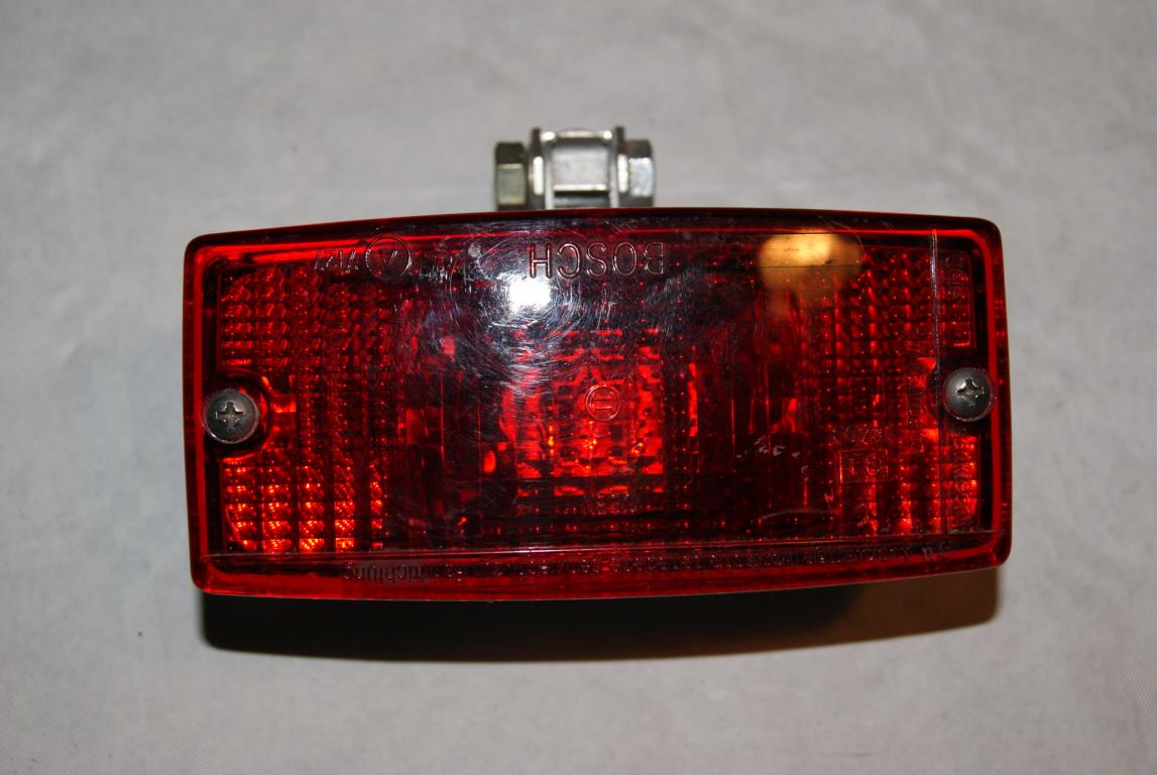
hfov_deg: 33.4
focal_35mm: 60
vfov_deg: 22.7
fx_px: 1931
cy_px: 388
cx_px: 578
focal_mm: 40
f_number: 5.6
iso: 400
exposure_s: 1/60
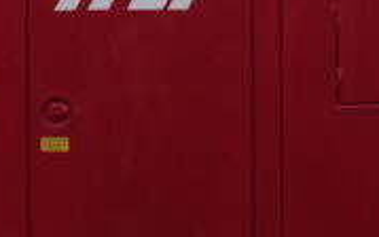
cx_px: 40
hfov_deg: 20.2
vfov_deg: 12.9
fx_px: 1044
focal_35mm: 101
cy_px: 31
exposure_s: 1/80
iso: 125
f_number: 3.2
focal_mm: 8.82
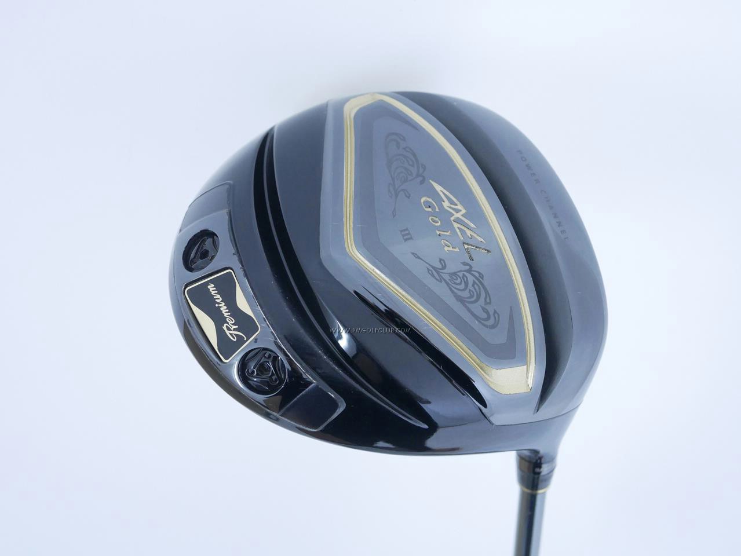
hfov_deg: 38.2
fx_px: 1071
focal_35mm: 50
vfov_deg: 29.1
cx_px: 370
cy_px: 278
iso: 1600
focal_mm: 25
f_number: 4.5
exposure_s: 1/40
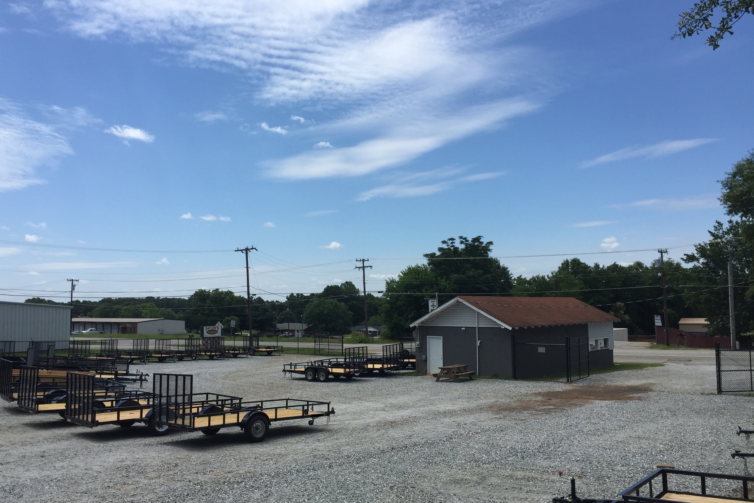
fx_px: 649
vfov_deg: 42.3
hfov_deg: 60.3
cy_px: 264
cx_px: 367
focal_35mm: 31
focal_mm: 4.15
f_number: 2.2
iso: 32
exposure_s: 1/2475
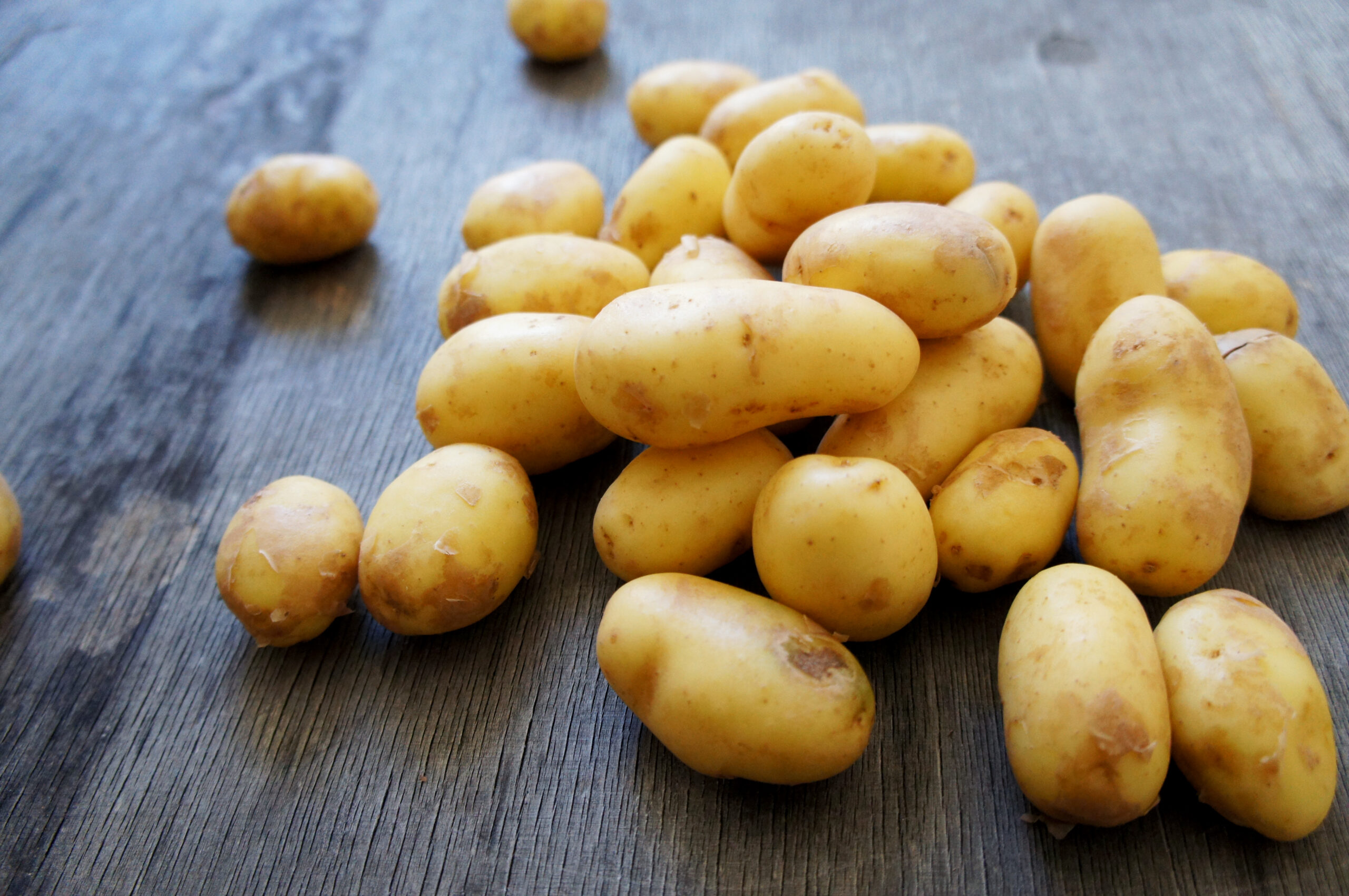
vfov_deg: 45.6
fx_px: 1067
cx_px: 674
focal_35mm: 28
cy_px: 448
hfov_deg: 64.6
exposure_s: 1/160
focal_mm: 19
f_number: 4
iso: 1250
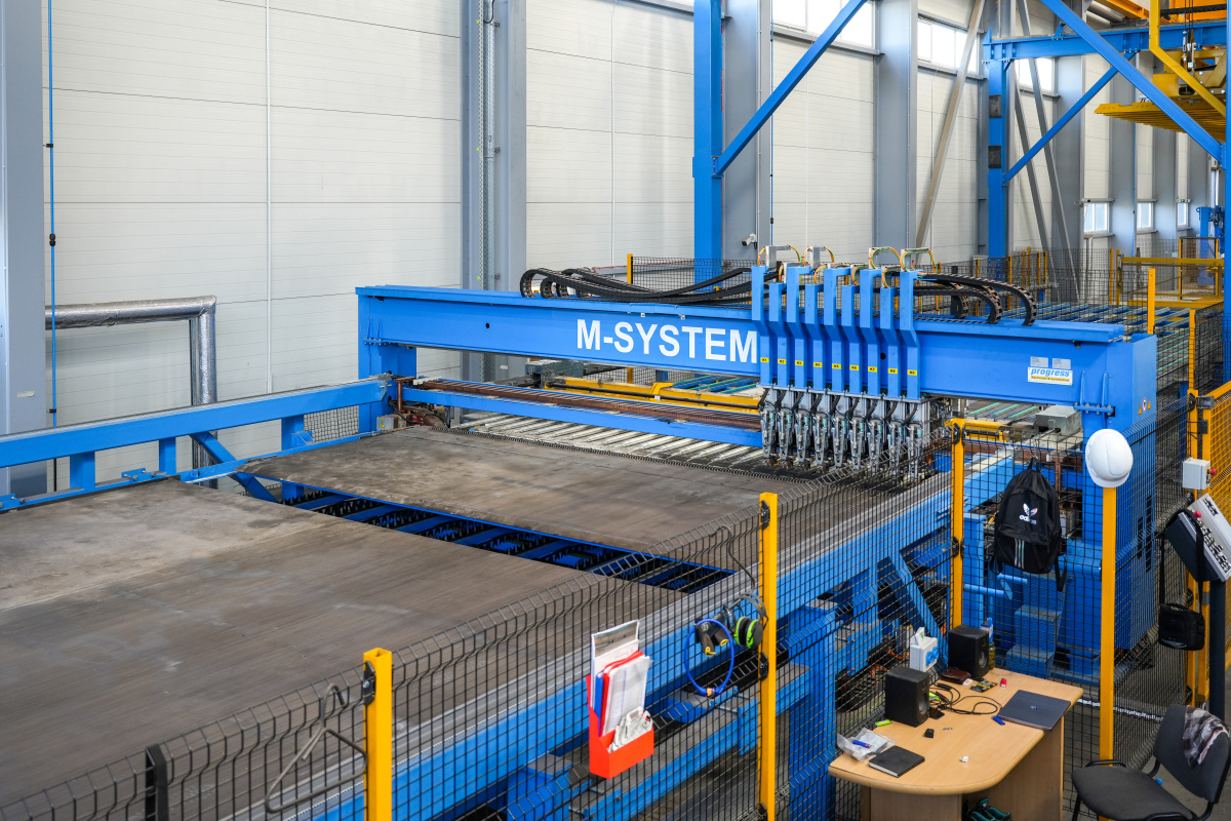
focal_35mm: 34
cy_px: 410
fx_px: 1163
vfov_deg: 38.9
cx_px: 616
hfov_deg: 55.8
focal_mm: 34
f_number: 4
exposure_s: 1/160
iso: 400
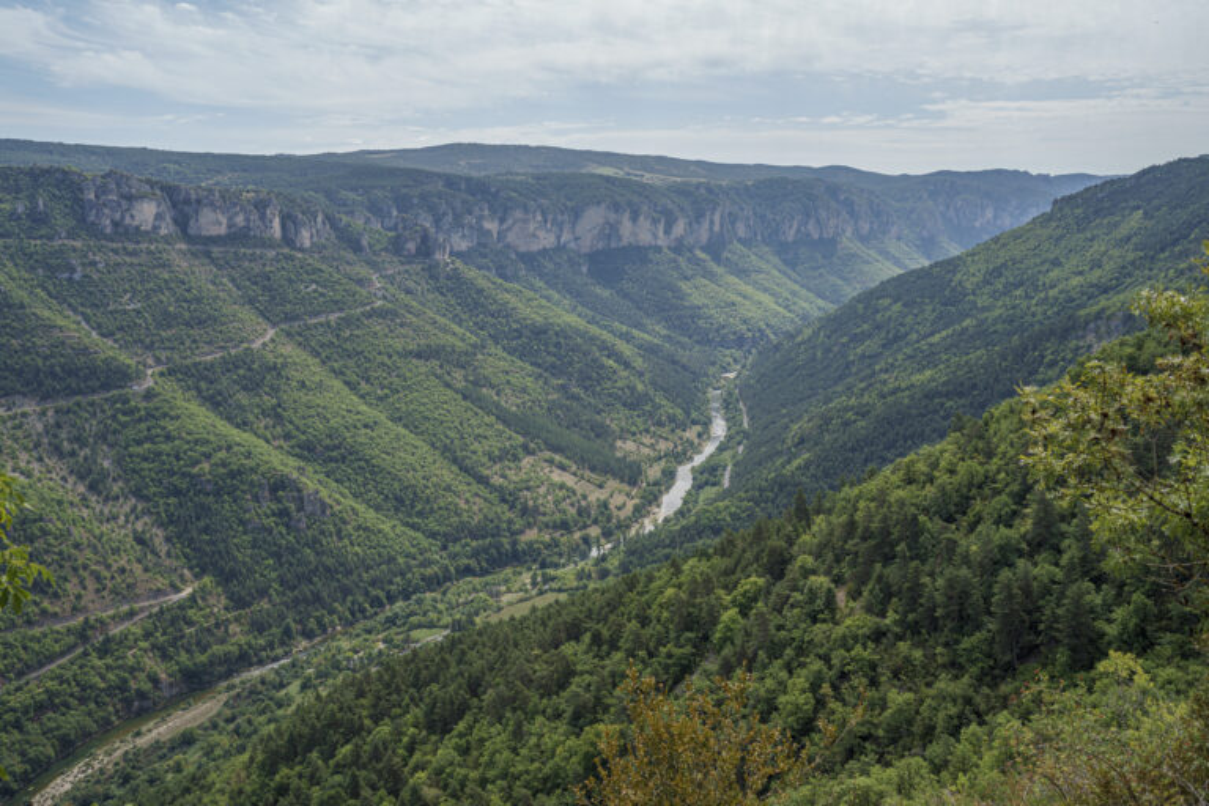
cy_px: 403
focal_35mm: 35
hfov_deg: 54.4
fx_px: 1175
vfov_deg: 37.9
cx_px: 604
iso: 100
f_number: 2.4
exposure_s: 1/1500
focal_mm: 35
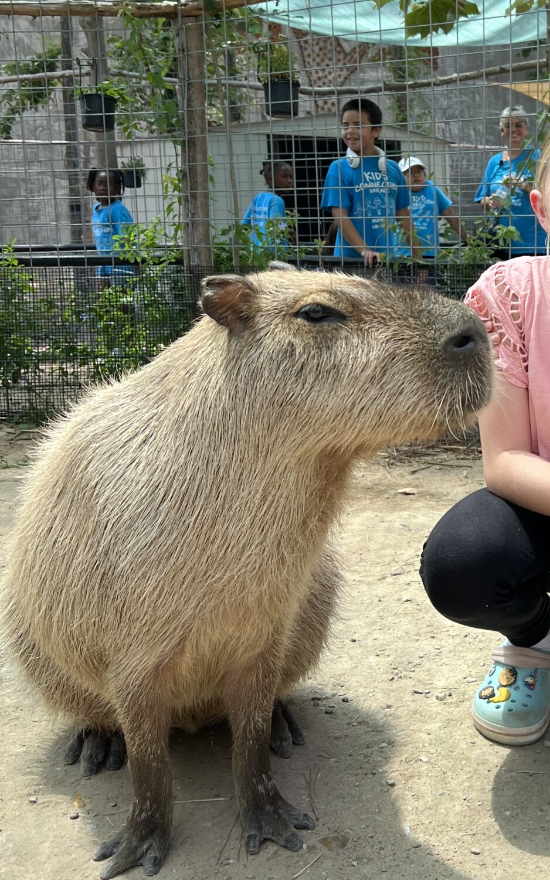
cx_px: 539
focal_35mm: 47
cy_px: 397
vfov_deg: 42.6
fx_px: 1127
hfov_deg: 26.1
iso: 50
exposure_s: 1/887
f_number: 1.5
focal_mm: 5.7
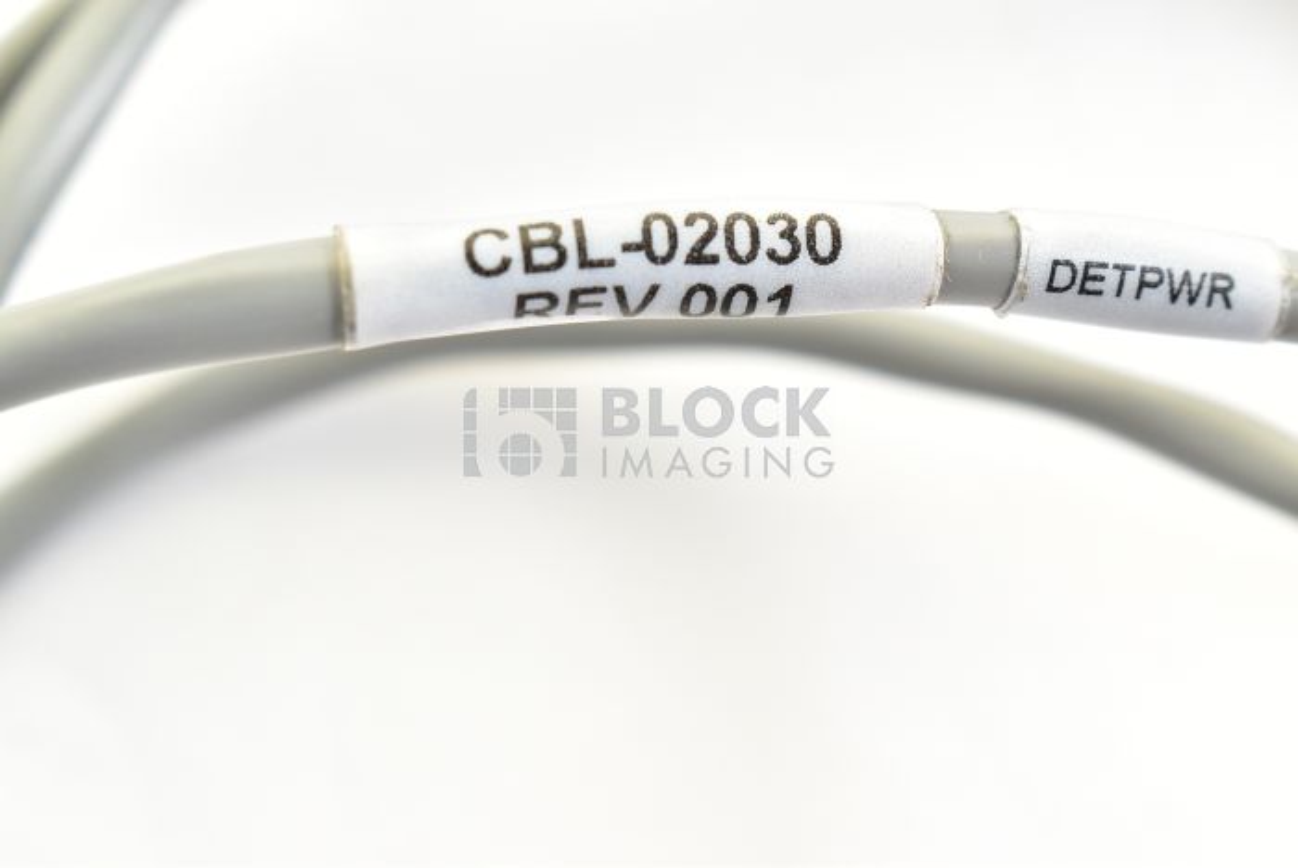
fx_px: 2977
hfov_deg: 24.6
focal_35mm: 82
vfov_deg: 16.6
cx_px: 649
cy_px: 434
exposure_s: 1/100
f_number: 10
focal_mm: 55
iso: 400
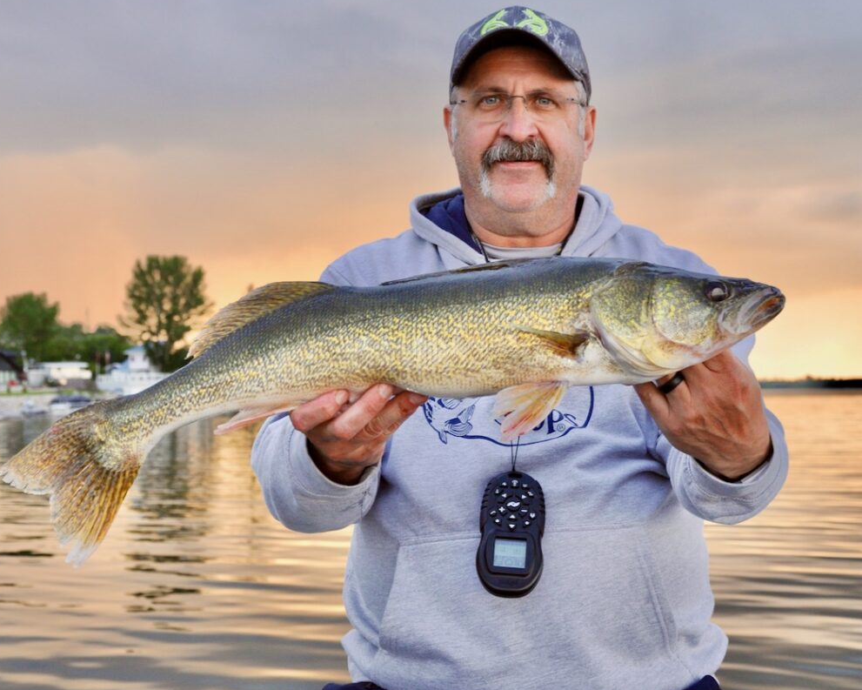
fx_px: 1148
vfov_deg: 33.4
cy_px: 342
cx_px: 433
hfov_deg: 41.2
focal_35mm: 45
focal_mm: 26
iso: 400
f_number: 5.6
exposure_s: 1/125
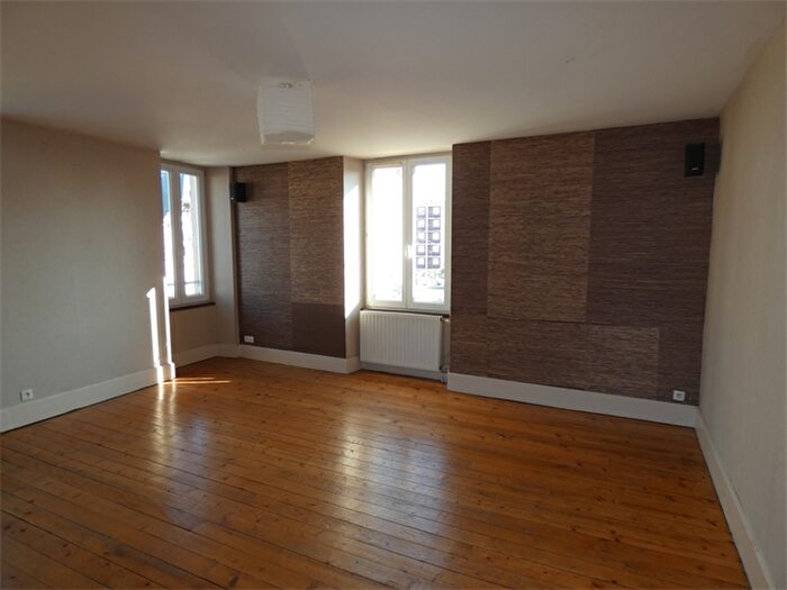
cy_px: 295
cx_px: 394
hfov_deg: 81.7
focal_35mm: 20
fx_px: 455
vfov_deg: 66.0
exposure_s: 1/80
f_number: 2.8
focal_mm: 3.6
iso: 80
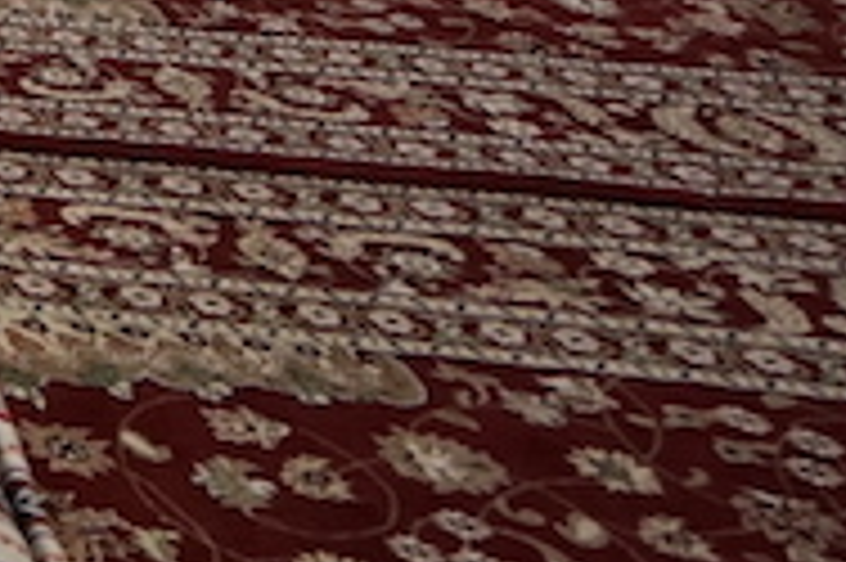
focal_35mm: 102
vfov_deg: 10.8
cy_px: -890
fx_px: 2395
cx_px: -1215
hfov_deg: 13.8
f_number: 4
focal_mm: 16
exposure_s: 1/160
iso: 1000
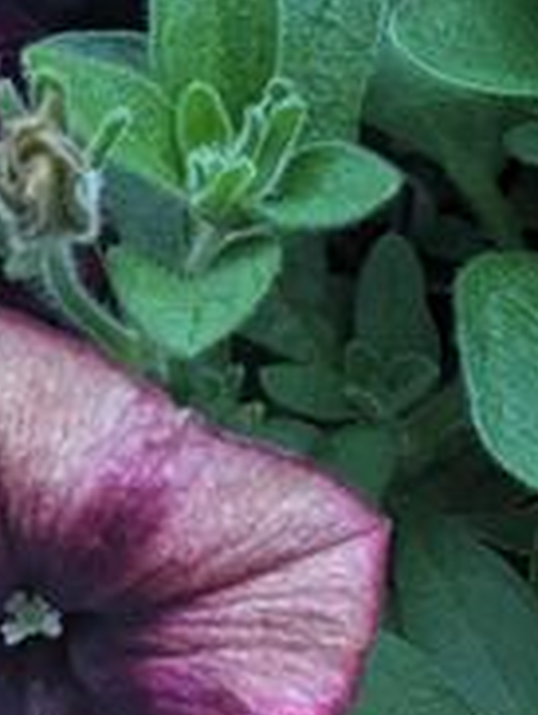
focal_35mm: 148
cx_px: 781
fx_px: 3060
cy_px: 314
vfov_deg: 13.3
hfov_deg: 9.8
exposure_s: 1/23.8
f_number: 1.73
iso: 530
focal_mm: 4.38
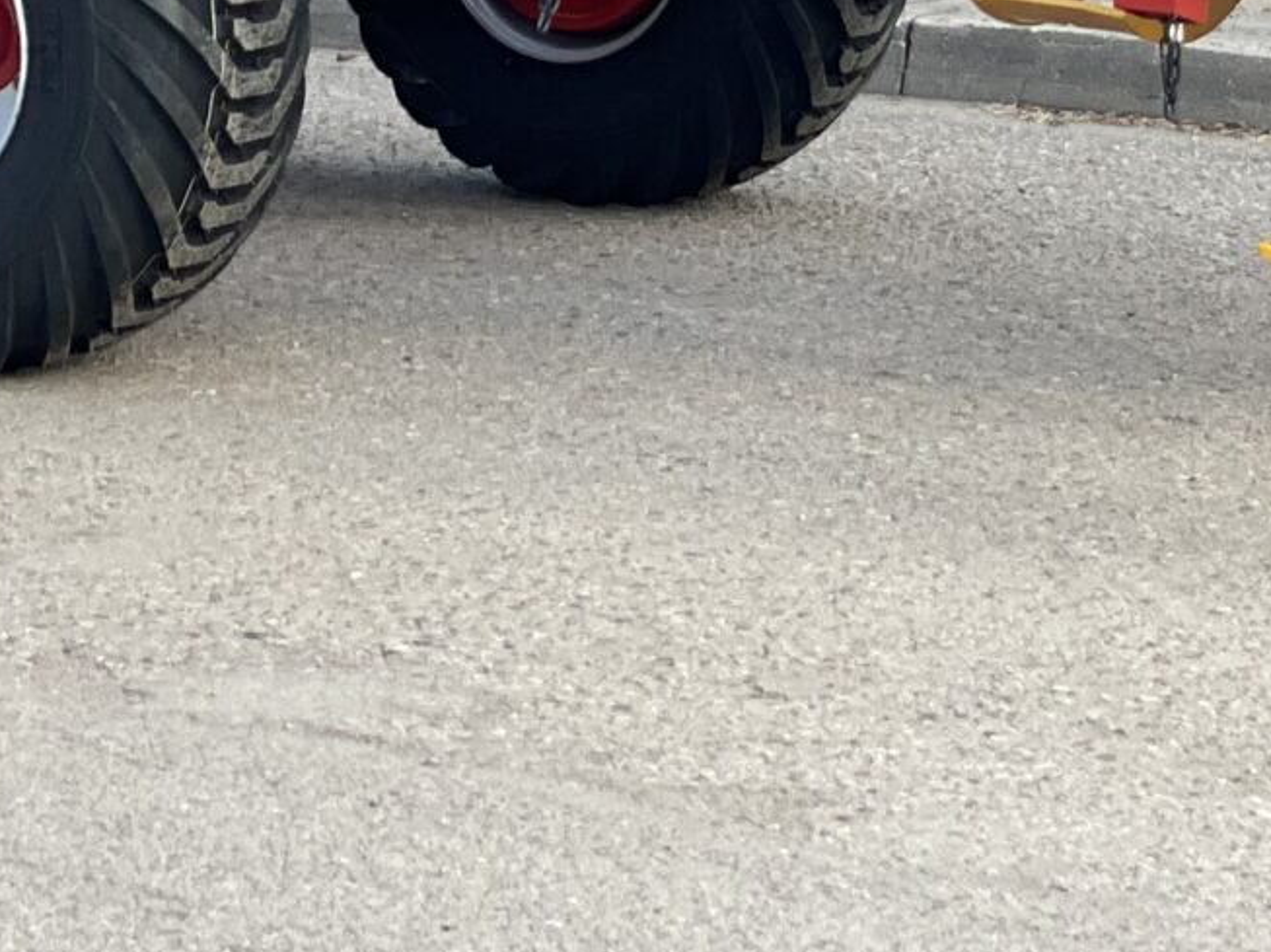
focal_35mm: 204
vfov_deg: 7.0
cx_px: 1104
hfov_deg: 9.7
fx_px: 7486
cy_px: -872
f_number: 2
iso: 40
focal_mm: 6
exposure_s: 1/122
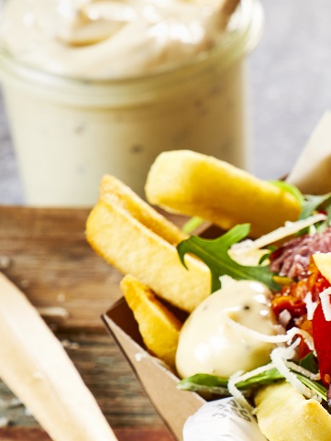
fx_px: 3568
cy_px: 460
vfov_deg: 7.0
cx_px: 656
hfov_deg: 5.2
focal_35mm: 280
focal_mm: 70
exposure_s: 1/160
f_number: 8
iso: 100
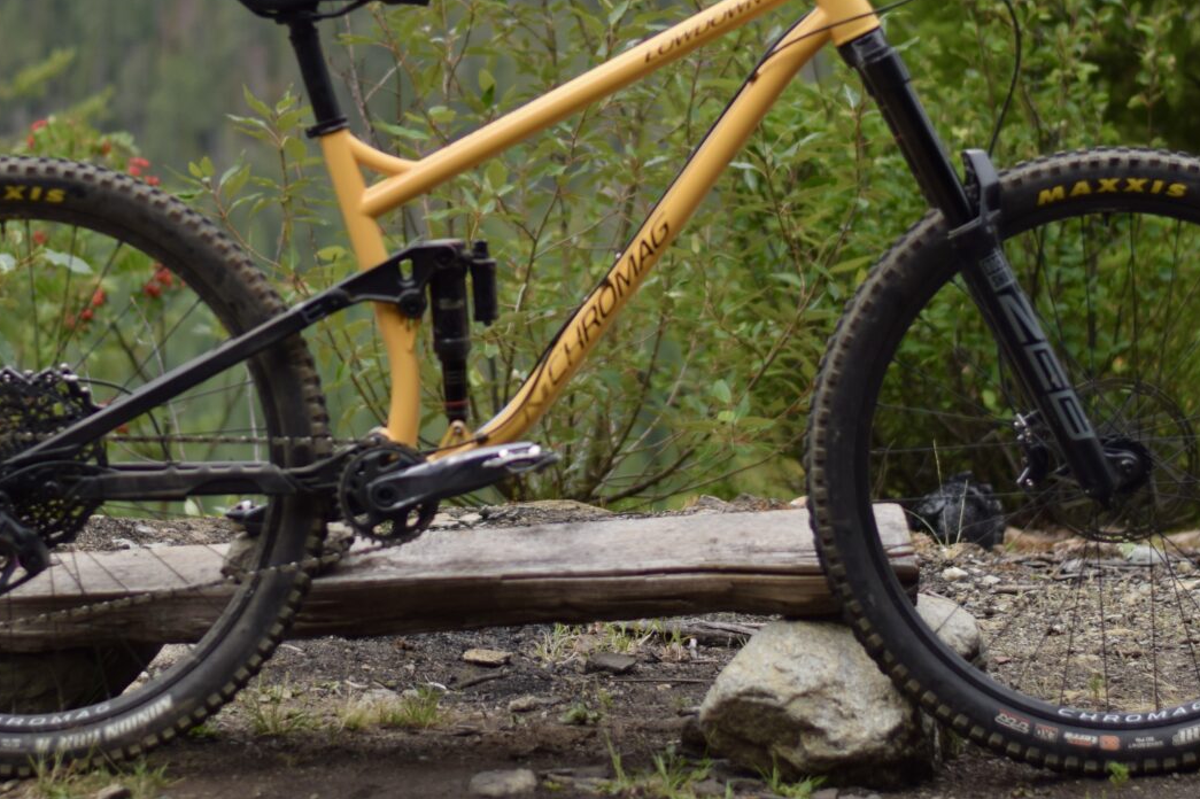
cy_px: 224
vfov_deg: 9.3
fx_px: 4898
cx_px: 552
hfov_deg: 14.0
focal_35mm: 147
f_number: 1.8
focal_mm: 50
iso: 100
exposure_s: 1/2000
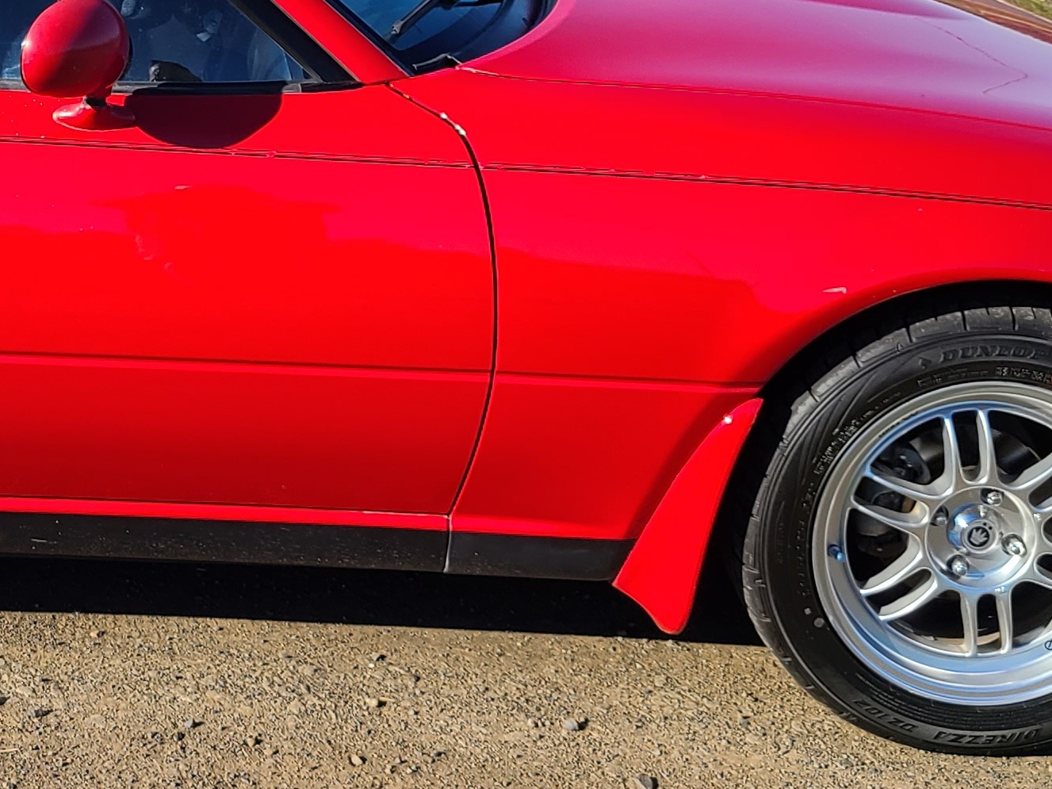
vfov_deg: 18.0
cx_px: 132
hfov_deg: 24.1
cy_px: -89
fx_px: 2401
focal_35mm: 79
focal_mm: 5.4
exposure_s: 1/1444
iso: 40
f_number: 1.8
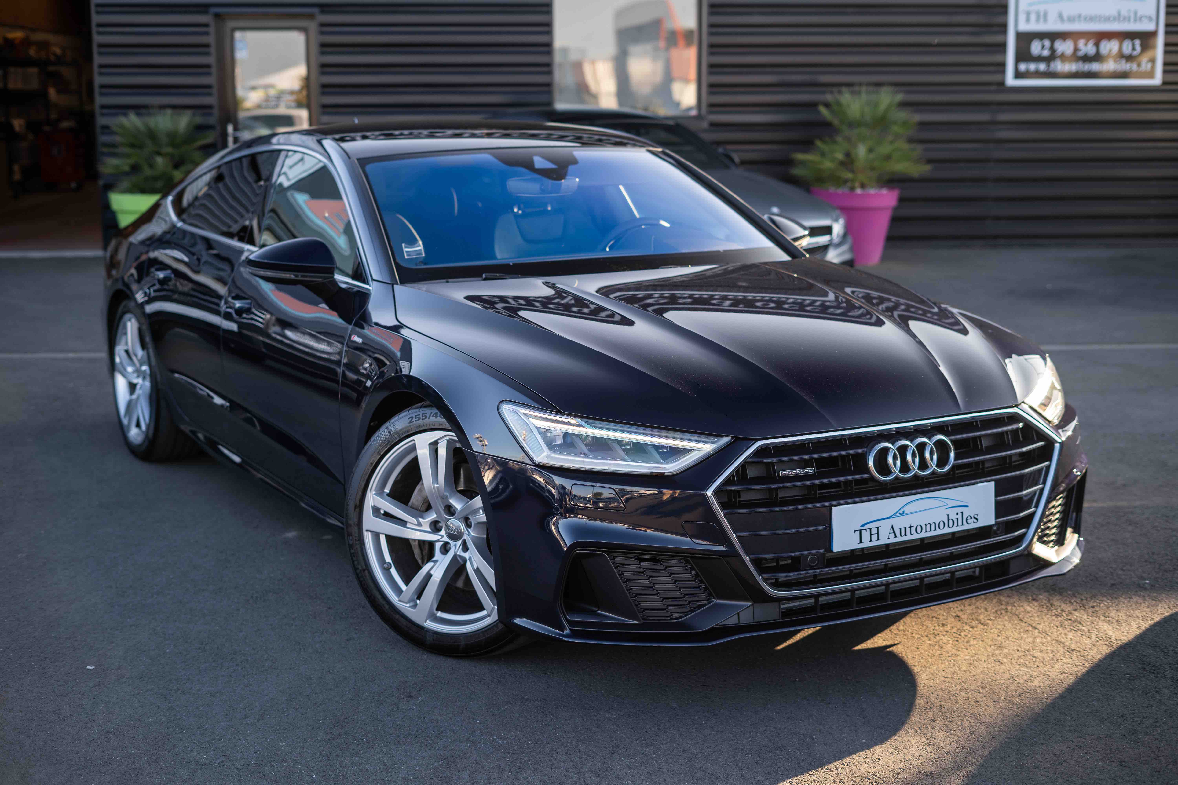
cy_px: 392
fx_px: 1636
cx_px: 589
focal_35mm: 50
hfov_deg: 39.6
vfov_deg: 27.0
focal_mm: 50
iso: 100
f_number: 2.8
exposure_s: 1/160
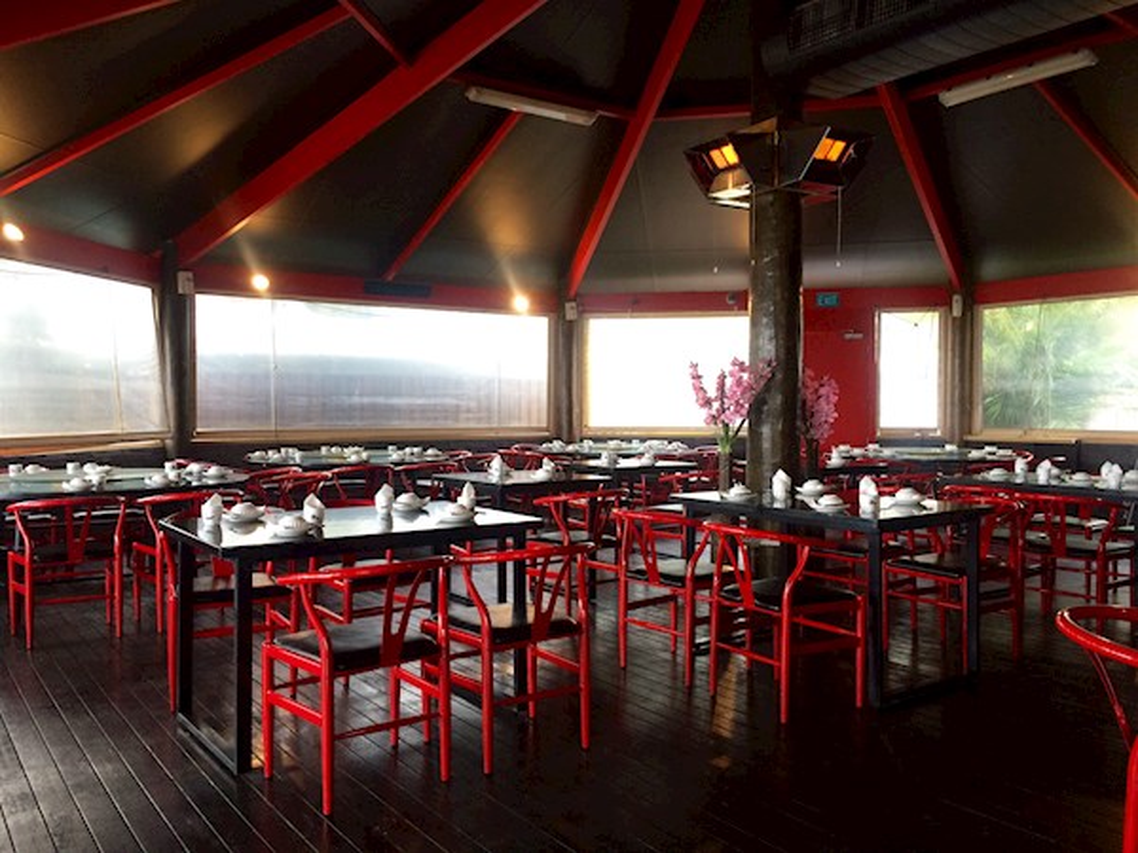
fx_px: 953
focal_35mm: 29
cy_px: 426
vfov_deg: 48.2
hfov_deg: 61.7
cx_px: 569
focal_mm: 4.15
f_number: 2.2
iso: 64
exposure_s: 1/33
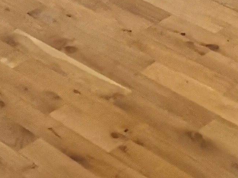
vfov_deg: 8.7
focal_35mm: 151
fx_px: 1038
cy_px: -291
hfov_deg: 13.0
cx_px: 202
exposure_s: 3
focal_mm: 3.95
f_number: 1.8
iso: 400
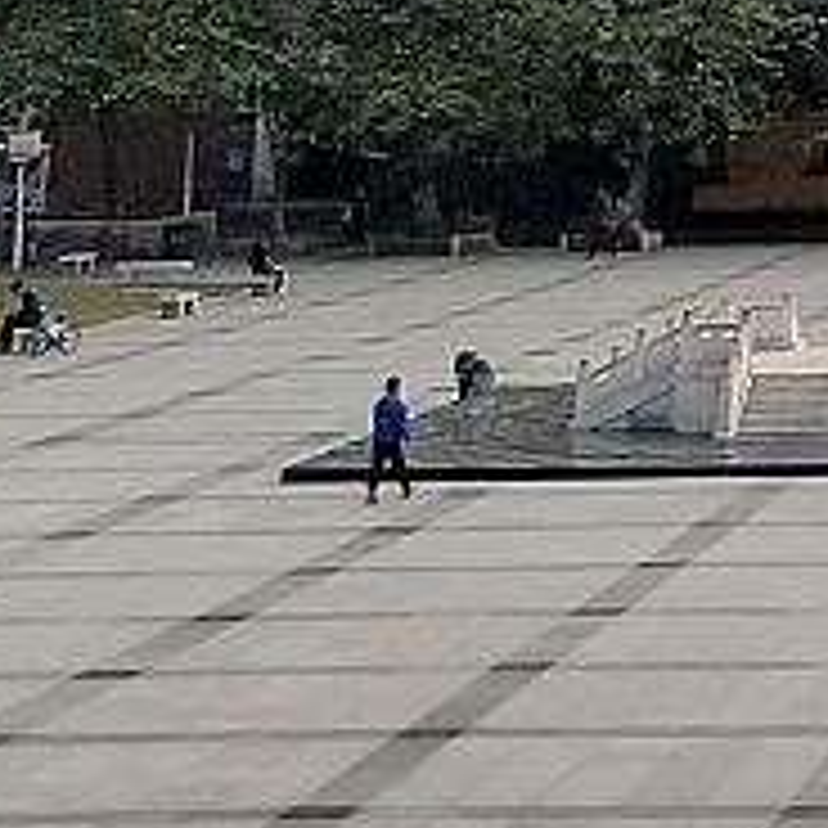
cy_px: -711
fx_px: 3897
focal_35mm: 144
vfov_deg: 11.2
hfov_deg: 11.2
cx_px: 1557
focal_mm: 4.27
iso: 101
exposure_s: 1/3232
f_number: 1.7
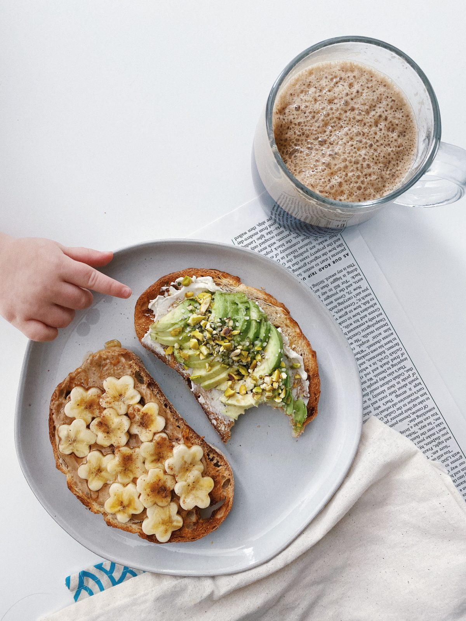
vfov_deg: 67.3
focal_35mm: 26
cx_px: 233
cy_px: 310
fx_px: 467
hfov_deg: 53.1
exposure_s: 1/60
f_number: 1.8
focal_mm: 4.25
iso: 64
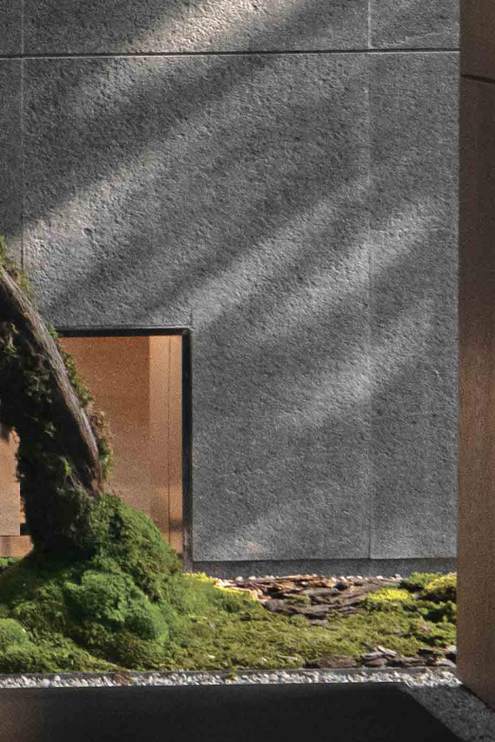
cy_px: -763
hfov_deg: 10.9
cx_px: -472
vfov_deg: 14.6
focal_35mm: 115
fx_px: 2371
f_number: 11
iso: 640
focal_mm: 17
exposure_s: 1/20
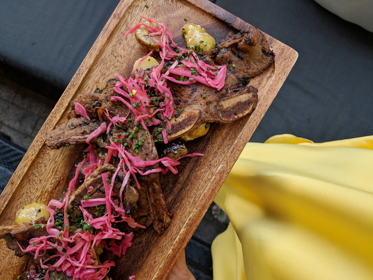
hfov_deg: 65.3
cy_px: 140
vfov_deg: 51.4
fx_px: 291
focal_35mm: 27
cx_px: 186
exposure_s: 1/120
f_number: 1.8
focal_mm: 4.44
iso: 54
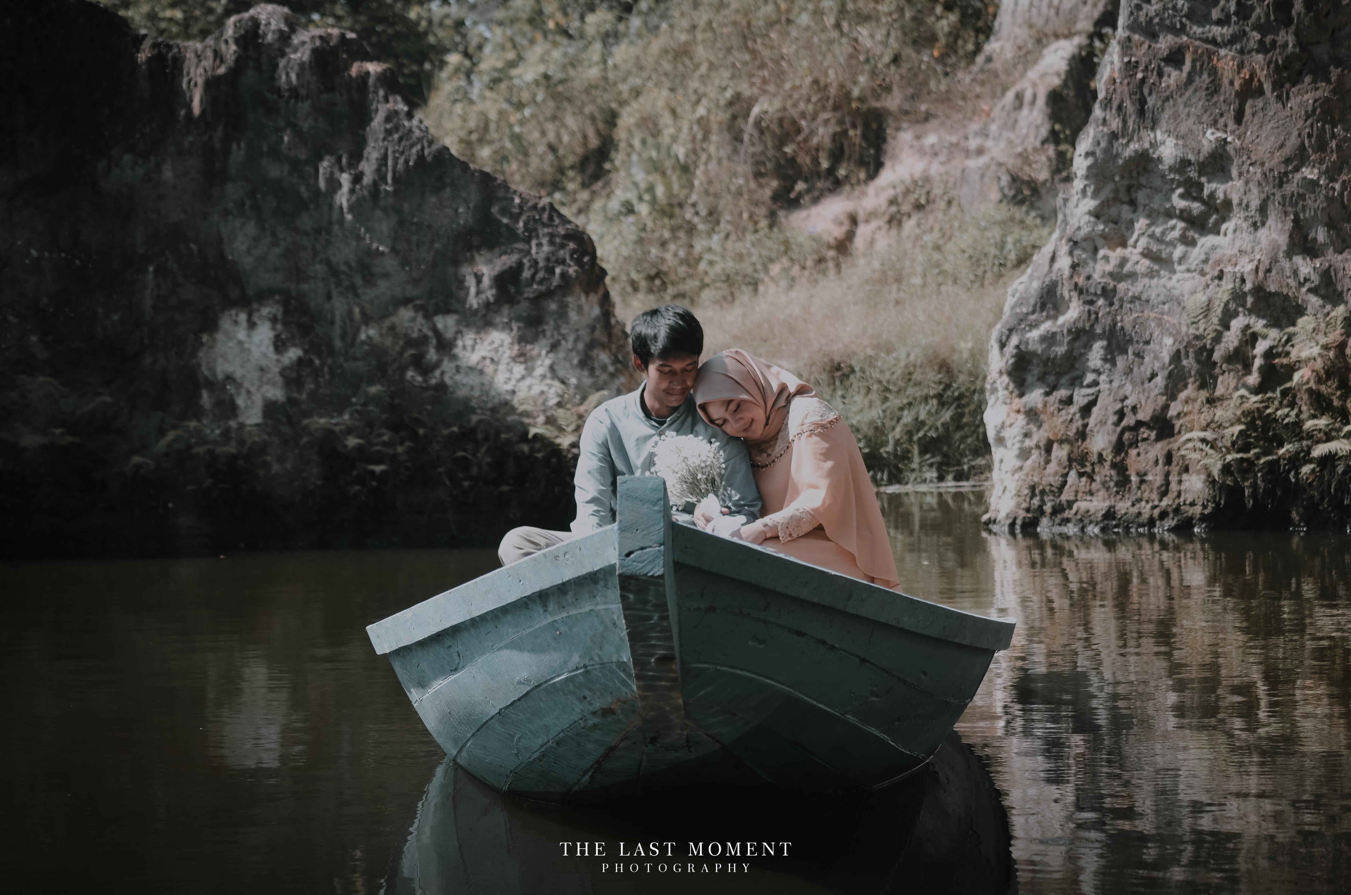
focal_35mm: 105
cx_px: 676
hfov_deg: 19.5
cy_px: 448
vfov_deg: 13.0
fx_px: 3932
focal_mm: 70
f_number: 4.5
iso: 100
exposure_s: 1/640
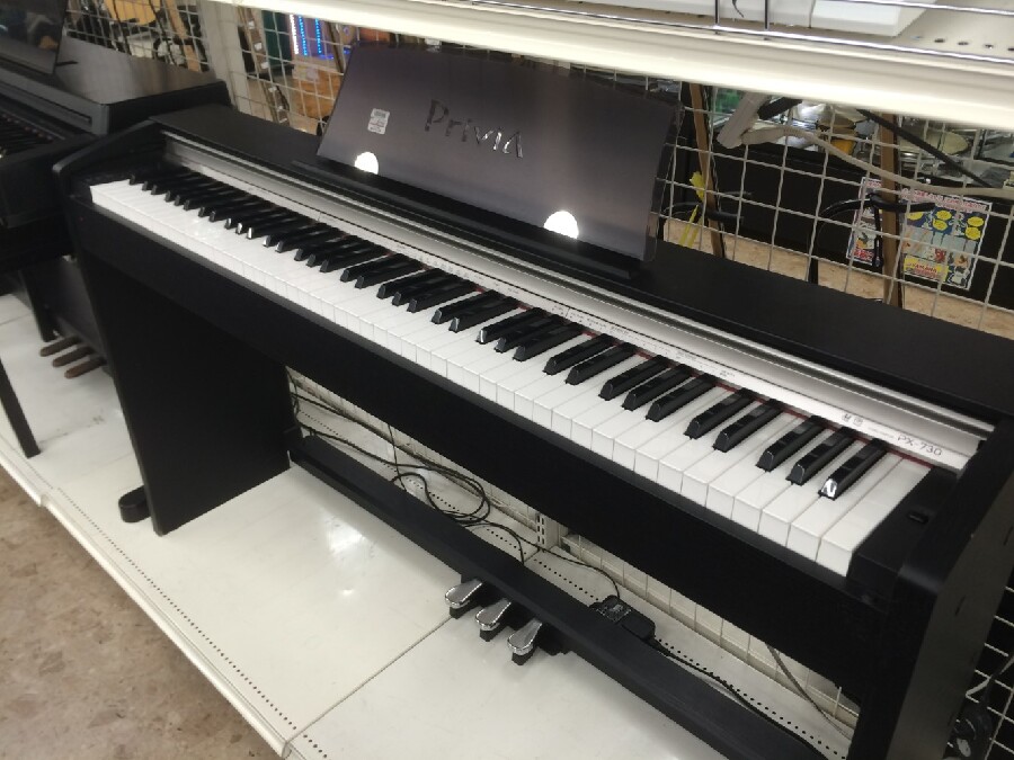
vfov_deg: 48.2
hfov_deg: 61.7
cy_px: 380
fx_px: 849
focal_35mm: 29
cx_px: 507
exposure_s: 1/30
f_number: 2.2
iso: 40
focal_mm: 4.15
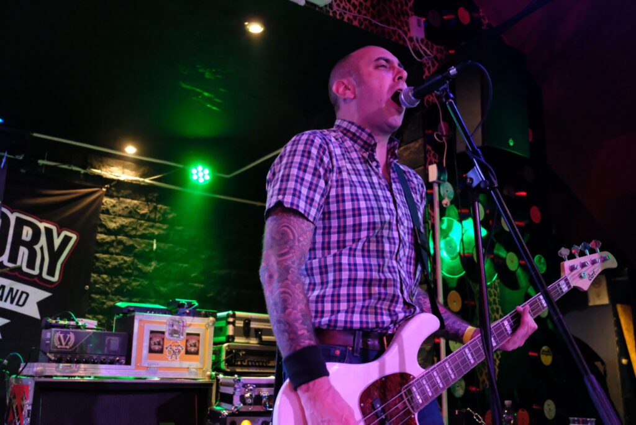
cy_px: 212
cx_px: 318
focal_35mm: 35
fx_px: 618
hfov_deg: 54.4
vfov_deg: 37.9
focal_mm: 23.3
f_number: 3.2
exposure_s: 1/80
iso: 12800
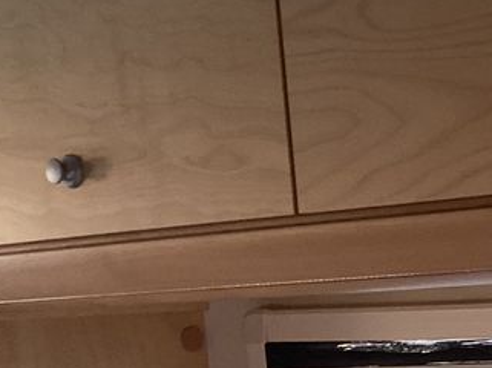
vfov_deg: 14.4
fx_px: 1406
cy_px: 451
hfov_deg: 18.4
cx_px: 651
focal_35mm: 99
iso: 80
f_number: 2.4
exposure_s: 1/60
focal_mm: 3.3
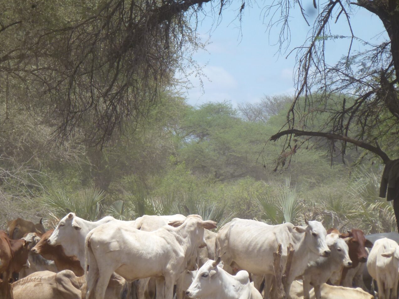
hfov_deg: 6.8
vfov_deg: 5.1
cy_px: 183
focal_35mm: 293
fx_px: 3377
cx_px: 211
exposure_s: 1/400
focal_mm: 41.5
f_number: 5.6
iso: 100
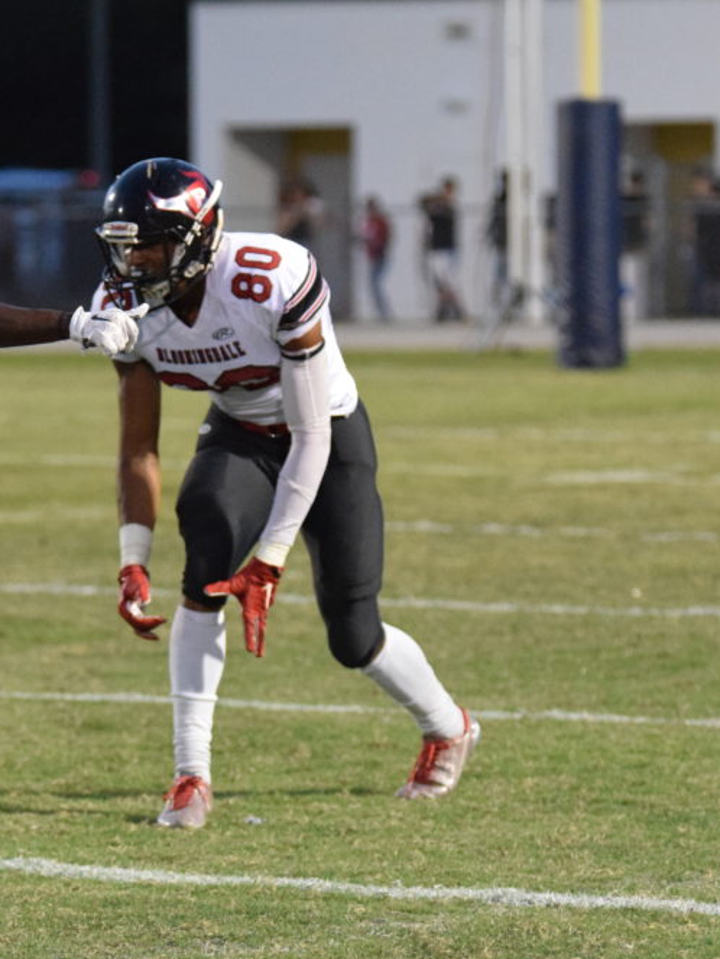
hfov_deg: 4.9
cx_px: 214
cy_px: 480
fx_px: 8431
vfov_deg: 6.5
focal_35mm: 304
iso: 6400
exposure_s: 1/1000
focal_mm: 140
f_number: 3.2
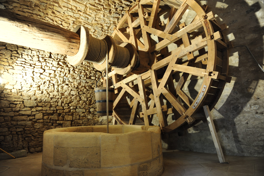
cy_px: 88
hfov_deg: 73.8
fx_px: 176
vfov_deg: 53.1
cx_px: 132
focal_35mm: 24
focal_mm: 24
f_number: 3.2
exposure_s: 1/40
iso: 1250
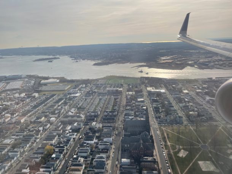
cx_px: 116
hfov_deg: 67.3
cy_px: 87
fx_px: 174
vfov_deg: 53.1
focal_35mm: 26
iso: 32
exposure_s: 1/4049
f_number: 1.6
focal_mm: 5.1
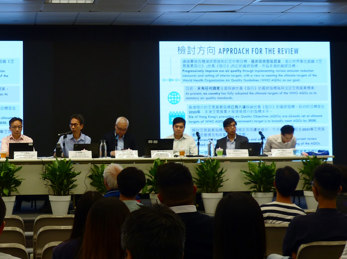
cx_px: 88
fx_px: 841
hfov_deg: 23.1
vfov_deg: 17.5
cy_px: 91
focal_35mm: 84
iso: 100
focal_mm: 9.1
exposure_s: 1/80
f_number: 2.8
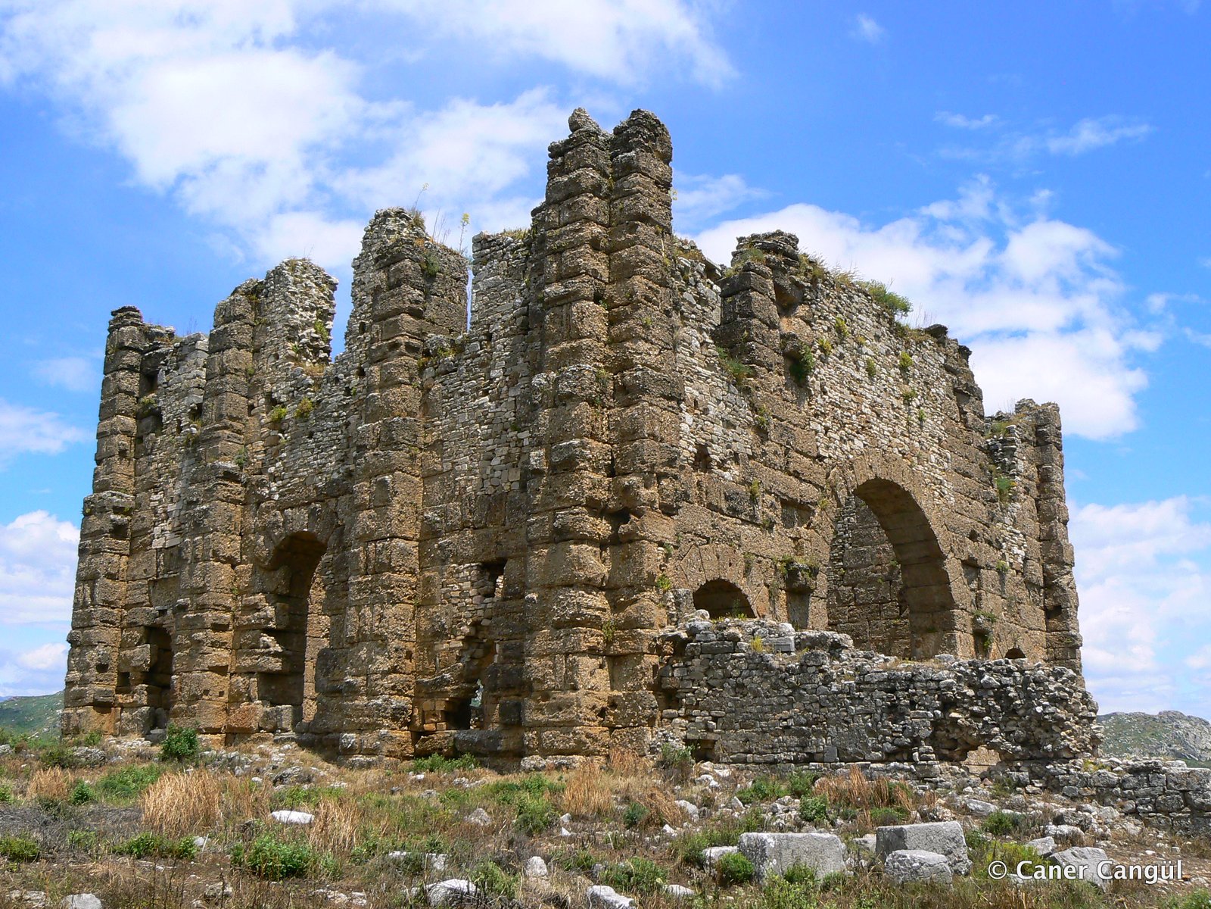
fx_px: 1259
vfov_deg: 39.7
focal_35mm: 36
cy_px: 454
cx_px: 606
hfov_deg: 51.4
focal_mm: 6
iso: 80
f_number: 8
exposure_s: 1/320
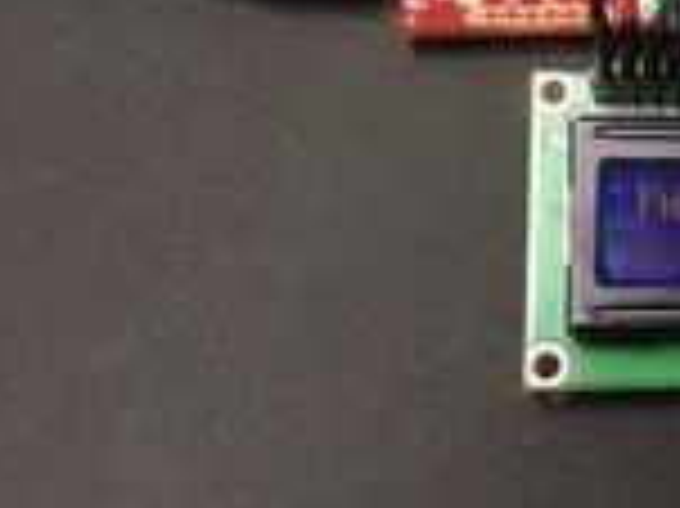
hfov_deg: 22.6
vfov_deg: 19.0
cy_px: 112
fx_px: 1511
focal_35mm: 77
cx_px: 883
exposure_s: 1/17
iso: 200
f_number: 2.2
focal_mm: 4.15
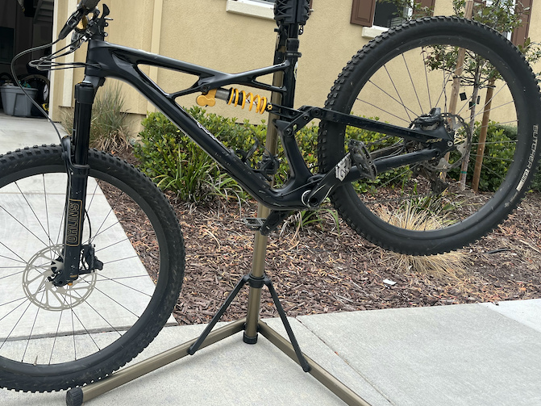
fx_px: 484
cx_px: 219
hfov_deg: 57.9
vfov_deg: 45.3
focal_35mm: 31
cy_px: 172
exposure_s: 1/737
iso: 50
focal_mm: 5.1
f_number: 1.6
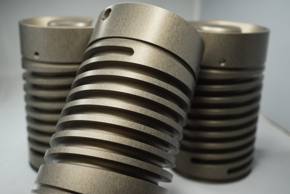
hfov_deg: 43.6
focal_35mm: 45
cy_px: 97
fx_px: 363
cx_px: 145
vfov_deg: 29.9
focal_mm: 30
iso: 100
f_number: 4.5
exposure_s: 1/60
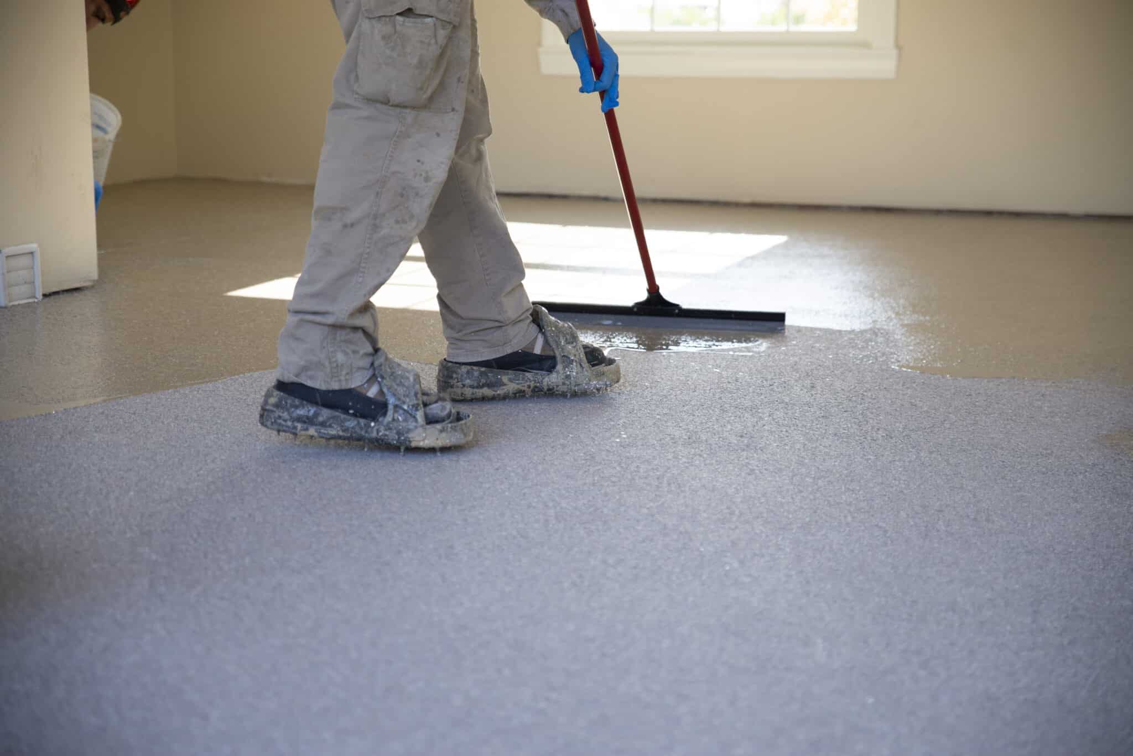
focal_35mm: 70
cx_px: 566
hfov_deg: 28.8
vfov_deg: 19.5
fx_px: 2204
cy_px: 378
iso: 500
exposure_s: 1/1000
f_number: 2.8
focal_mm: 70
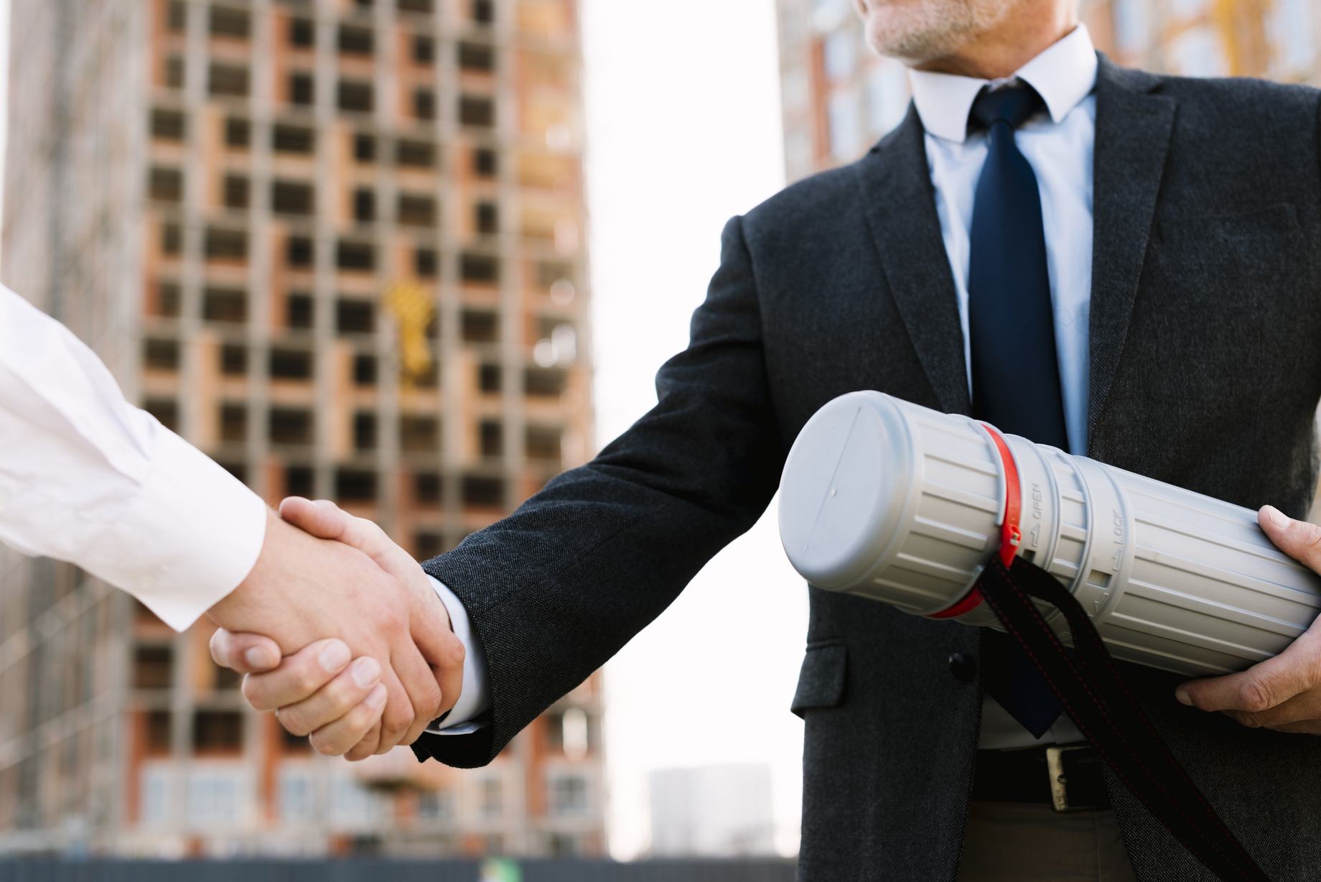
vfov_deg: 27.0
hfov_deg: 39.6
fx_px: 1835
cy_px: 441
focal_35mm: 50
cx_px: 660
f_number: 3.5
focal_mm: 50
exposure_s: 1/200
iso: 160
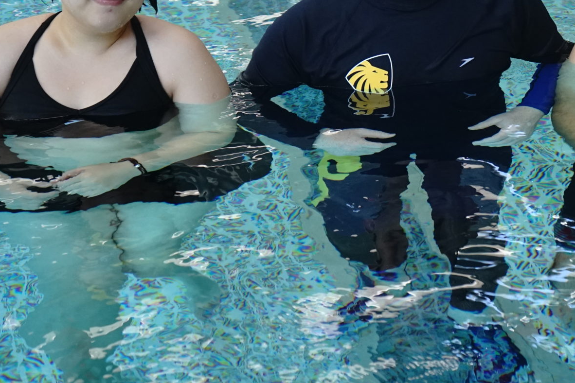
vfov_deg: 14.9
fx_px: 1453
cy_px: 41
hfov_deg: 21.8
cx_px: 530
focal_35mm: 91
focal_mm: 42
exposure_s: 1/640
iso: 1600
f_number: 4.5
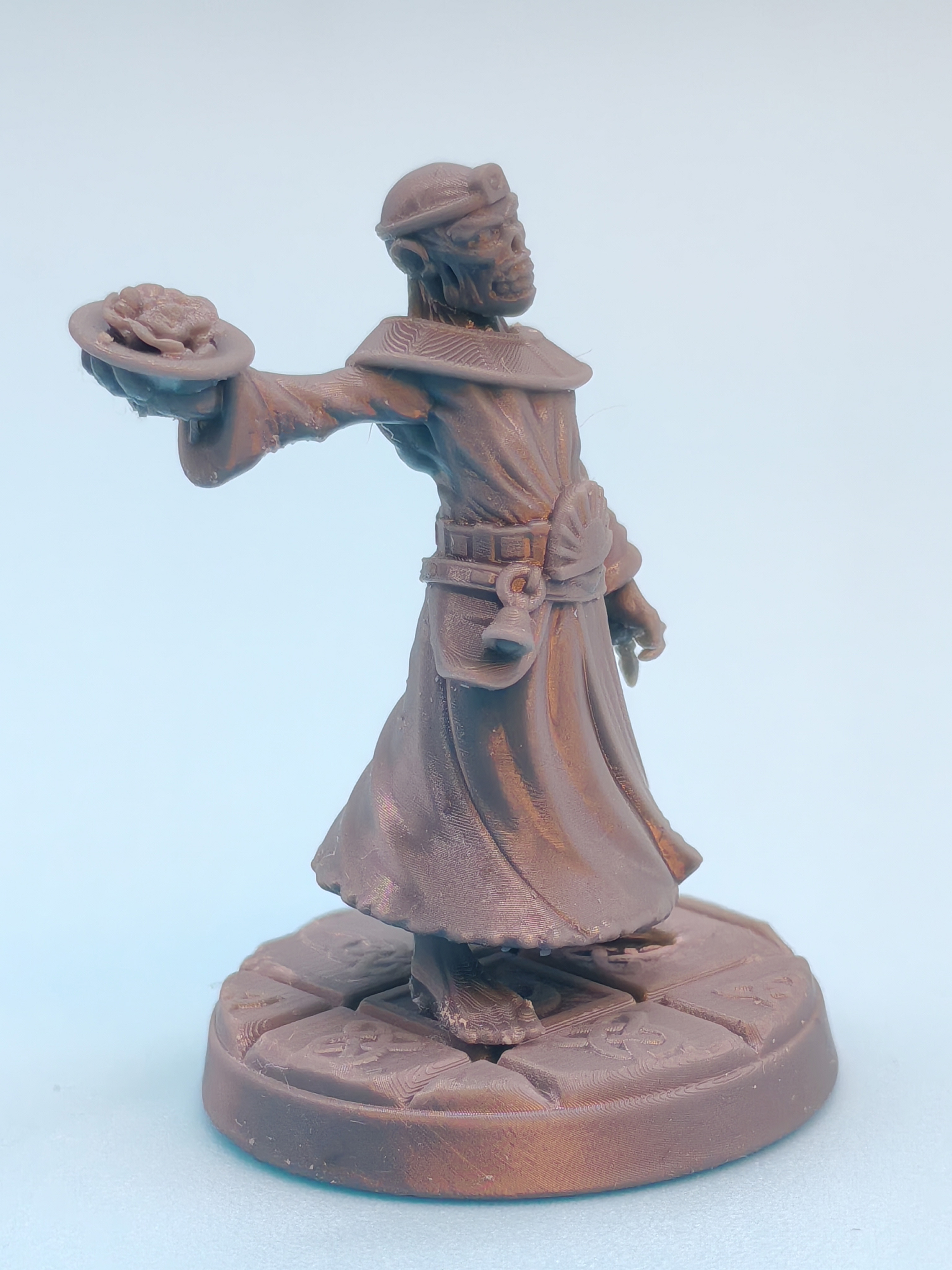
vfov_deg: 19.6
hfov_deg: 14.8
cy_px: 635
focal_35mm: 100
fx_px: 3667
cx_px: 476
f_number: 1.95
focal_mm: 5.52
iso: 80
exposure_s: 1/100
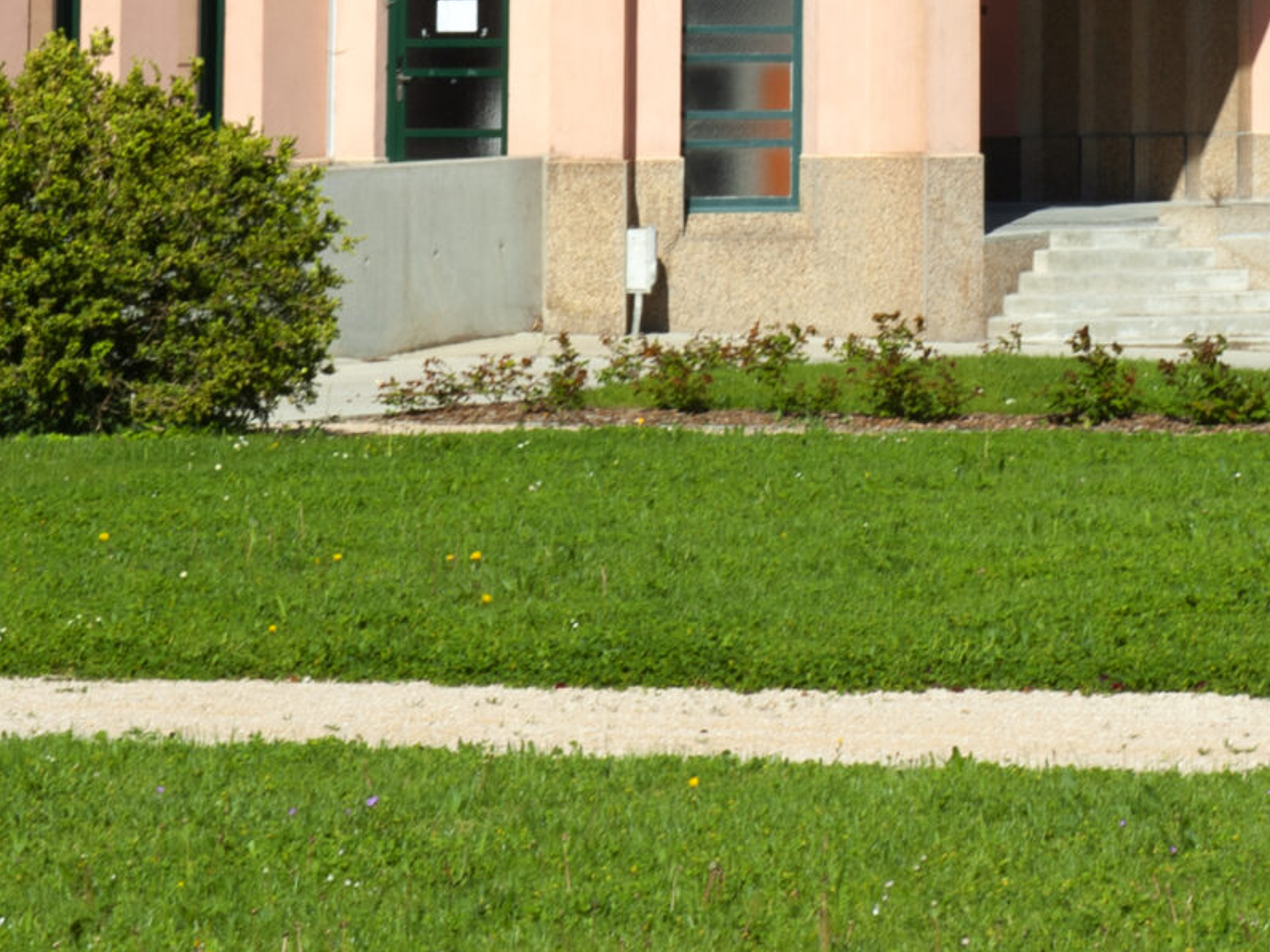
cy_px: -770
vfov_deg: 7.5
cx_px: 1309
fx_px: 7043
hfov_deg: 10.2
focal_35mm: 192
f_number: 22
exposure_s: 1/125
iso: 200
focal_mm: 62
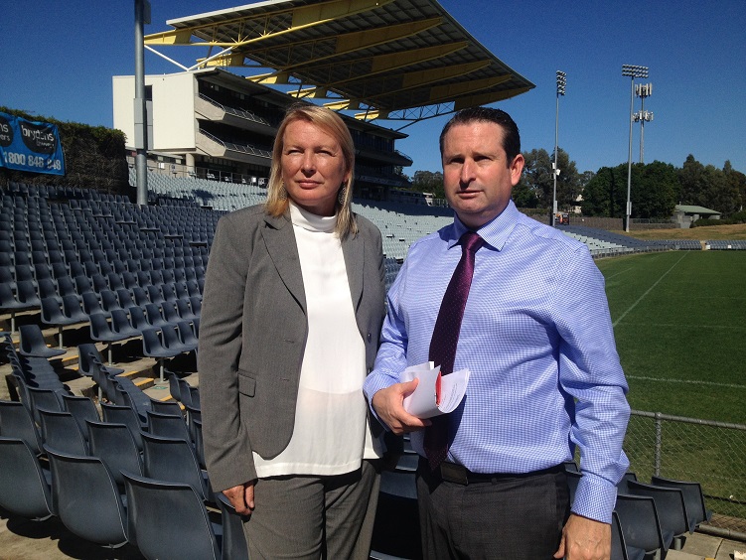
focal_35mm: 35
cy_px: 280
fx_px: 755
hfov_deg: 52.6
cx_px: 373
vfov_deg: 40.7
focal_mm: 4.28
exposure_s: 1/4255
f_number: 2.4
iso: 50
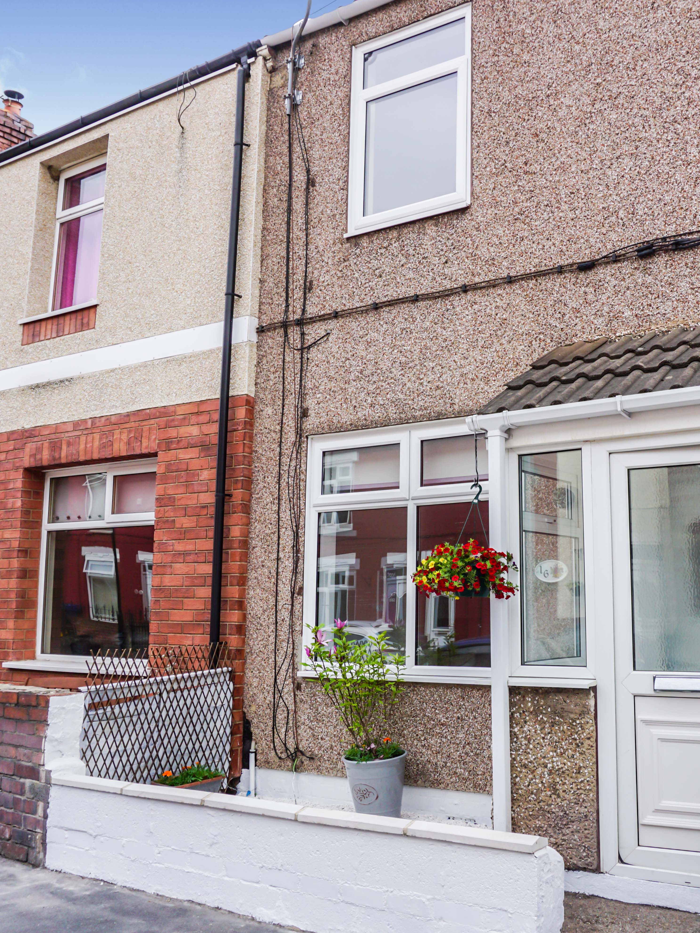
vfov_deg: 52.6
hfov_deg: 40.0
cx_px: 485
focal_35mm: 35
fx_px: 944
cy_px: 466
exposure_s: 1/100
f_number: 10
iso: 100
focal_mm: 16
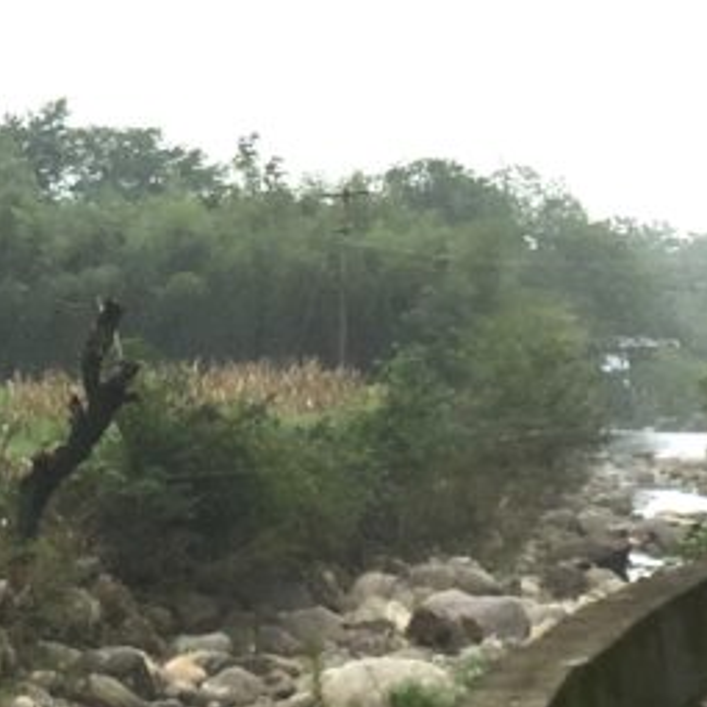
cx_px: 139
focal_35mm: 151
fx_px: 3489
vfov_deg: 11.3
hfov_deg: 11.5
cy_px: -165
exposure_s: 1/527
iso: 25
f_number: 2.2
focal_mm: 4.15
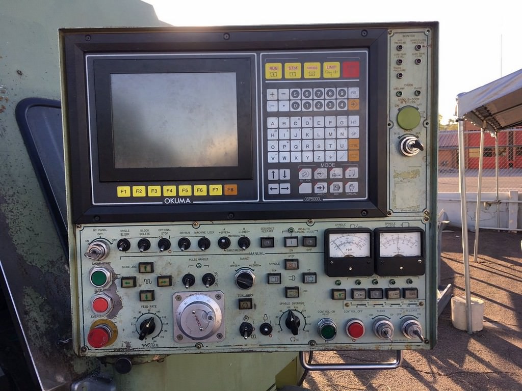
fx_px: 437
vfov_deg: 48.2
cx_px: 261
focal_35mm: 29
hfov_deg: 61.7
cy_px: 196
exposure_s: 1/246
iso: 25
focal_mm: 4.15
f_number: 2.2
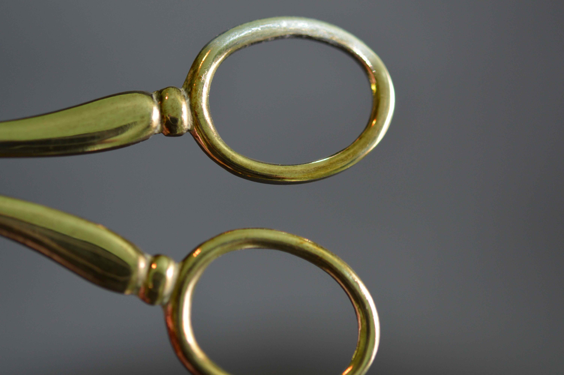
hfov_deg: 22.6
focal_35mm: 90
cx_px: 282
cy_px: 188
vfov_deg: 15.2
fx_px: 1409
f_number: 3.2
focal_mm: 60
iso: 450
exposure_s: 1/60
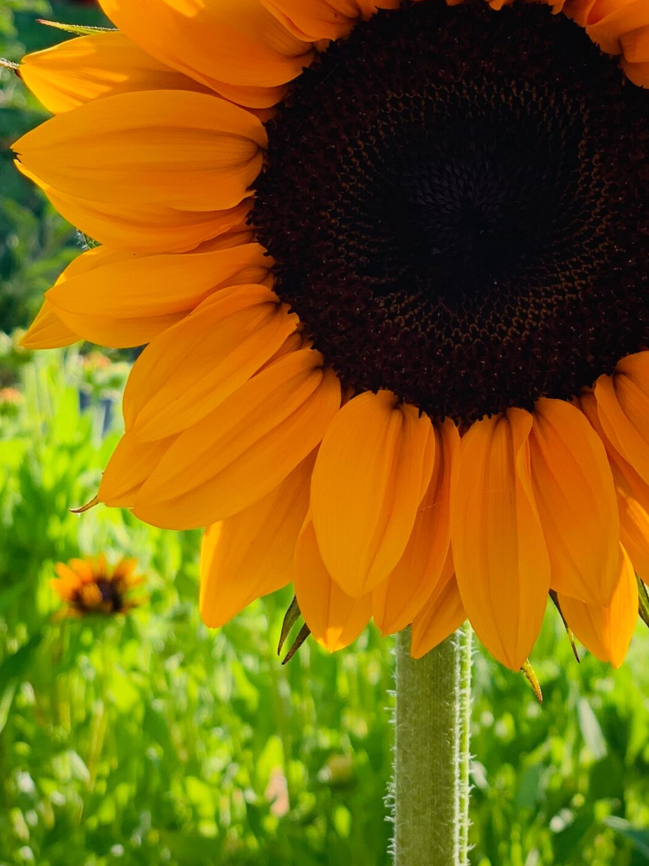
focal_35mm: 94
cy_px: 214
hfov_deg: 15.7
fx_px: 2350
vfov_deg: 20.7
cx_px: 453
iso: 16
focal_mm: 6
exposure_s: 1/196
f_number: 2.4
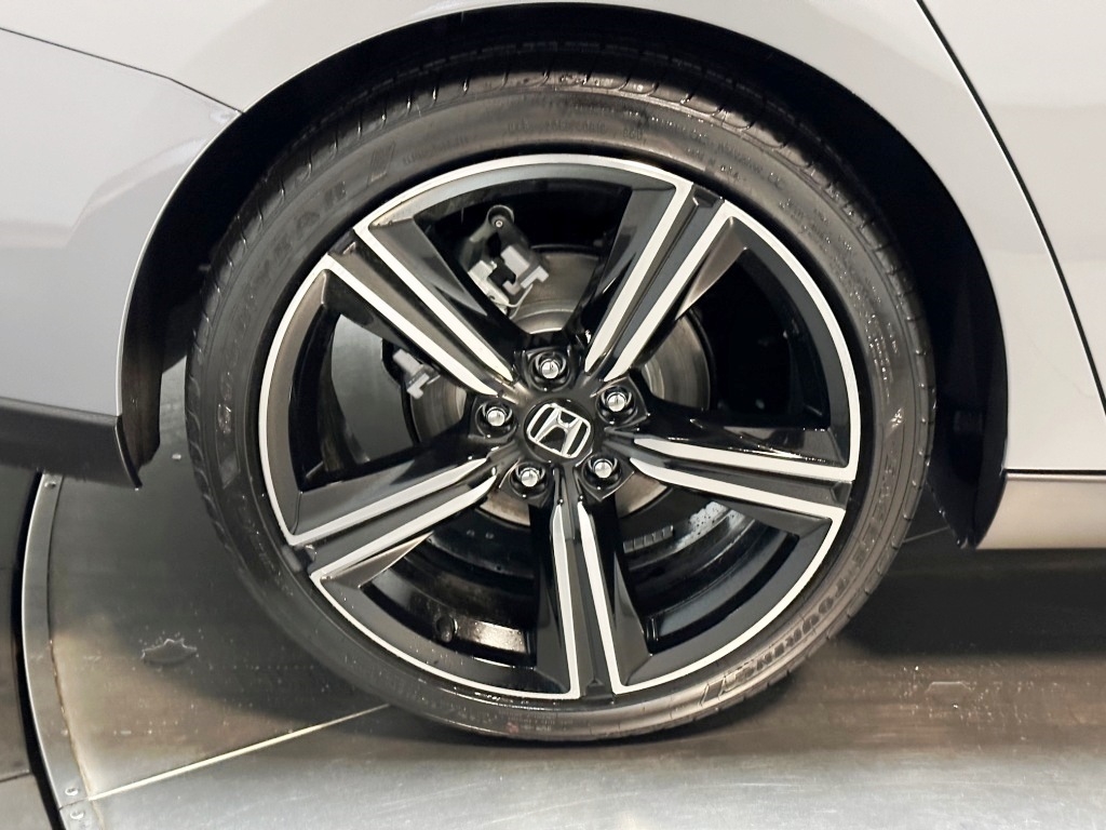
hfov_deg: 39.7
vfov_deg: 30.3
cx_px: 553
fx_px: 1534
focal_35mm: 48
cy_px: 415
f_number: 1.78
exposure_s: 1/24
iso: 640
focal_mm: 6.86
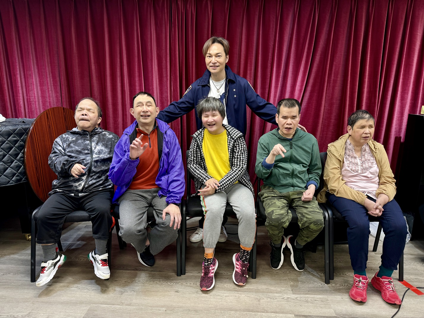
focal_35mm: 24
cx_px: 212
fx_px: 294
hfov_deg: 71.6
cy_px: 159
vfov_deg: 56.8
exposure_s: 1/100
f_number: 1.78
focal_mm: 6.86
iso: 80
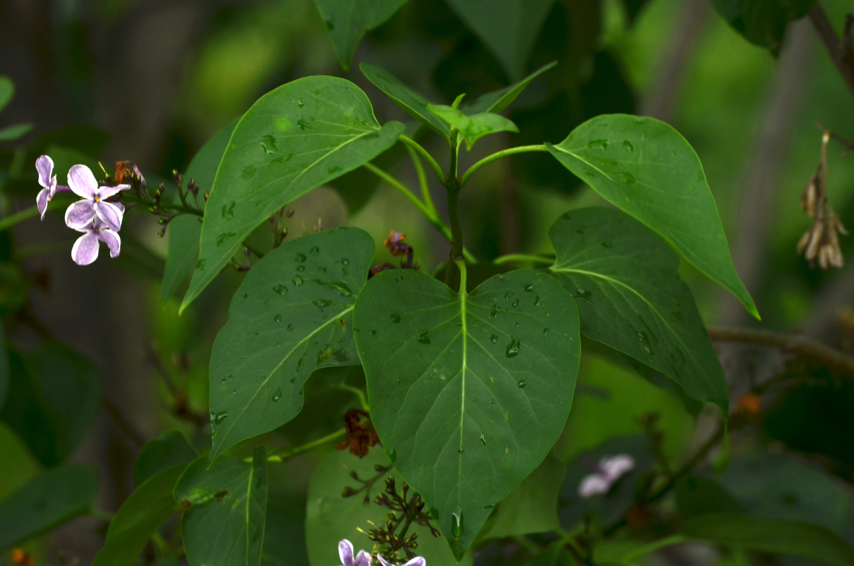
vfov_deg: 6.8
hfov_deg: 10.2
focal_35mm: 202
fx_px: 4794
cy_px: 283
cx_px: 427
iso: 100
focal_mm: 135
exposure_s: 1/100
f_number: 8
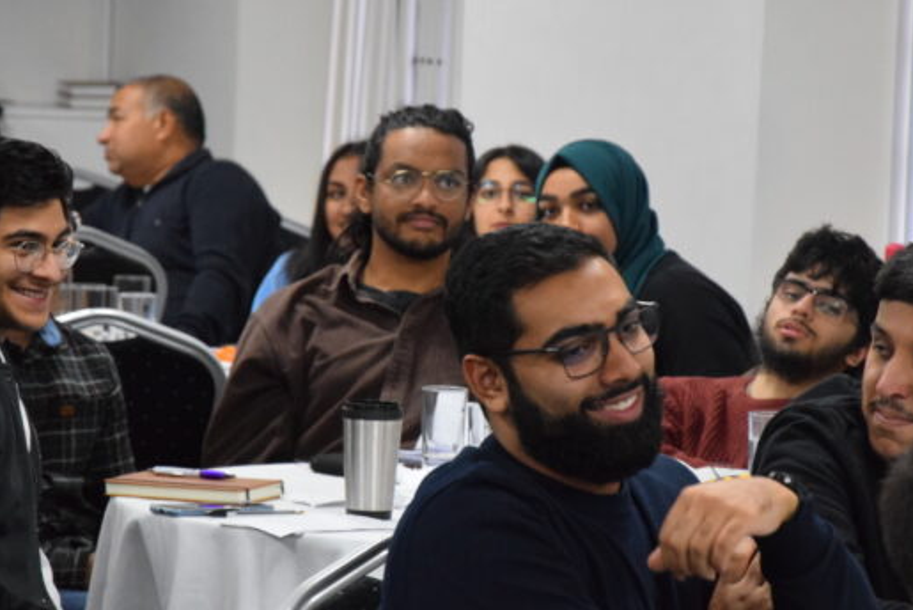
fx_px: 5956
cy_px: 270
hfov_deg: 8.8
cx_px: 507
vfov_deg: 5.9
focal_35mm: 235
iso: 3200
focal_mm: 105
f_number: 5.6
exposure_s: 1/125
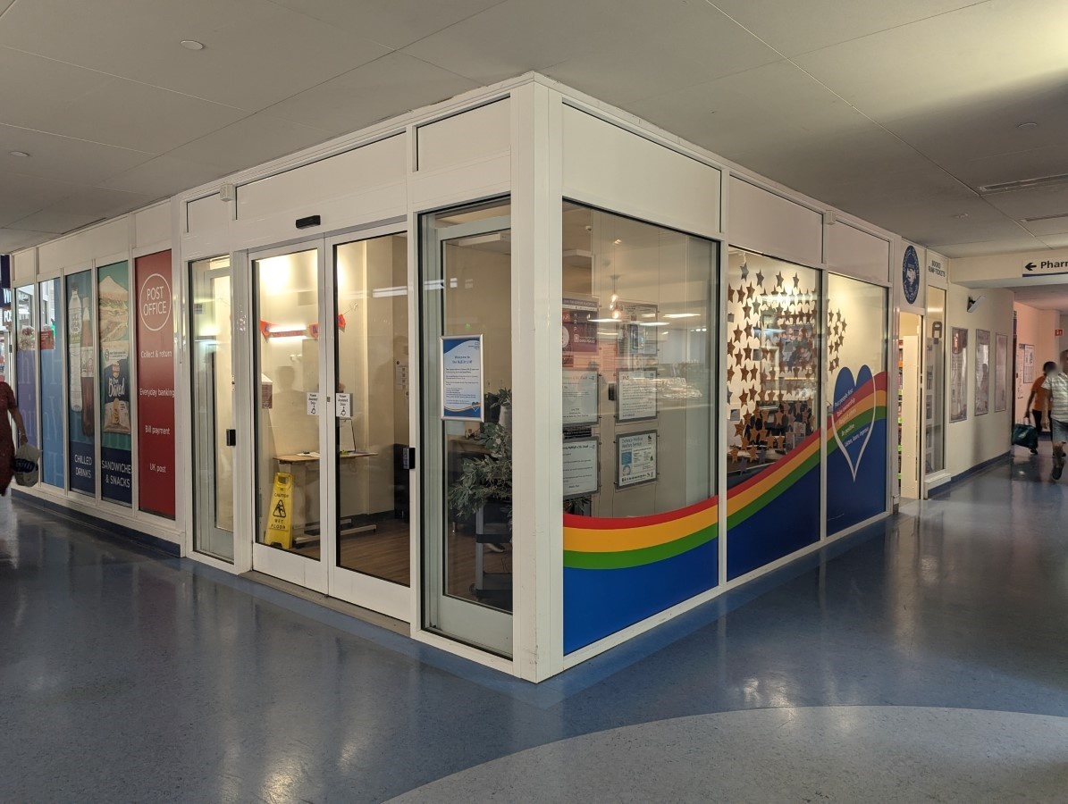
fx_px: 742
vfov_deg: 56.9
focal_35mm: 24
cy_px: 402
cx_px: 534
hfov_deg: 71.5
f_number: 1.85
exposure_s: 1/33.3
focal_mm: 6.81
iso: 55
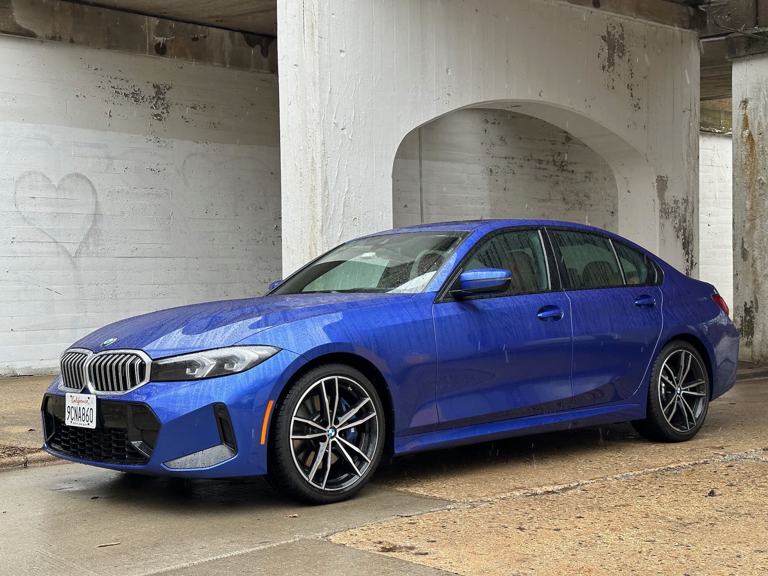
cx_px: 384
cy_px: 288
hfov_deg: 39.7
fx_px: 1065
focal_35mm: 48
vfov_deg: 30.3
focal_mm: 6.86
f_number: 1.78
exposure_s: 1/172
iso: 80
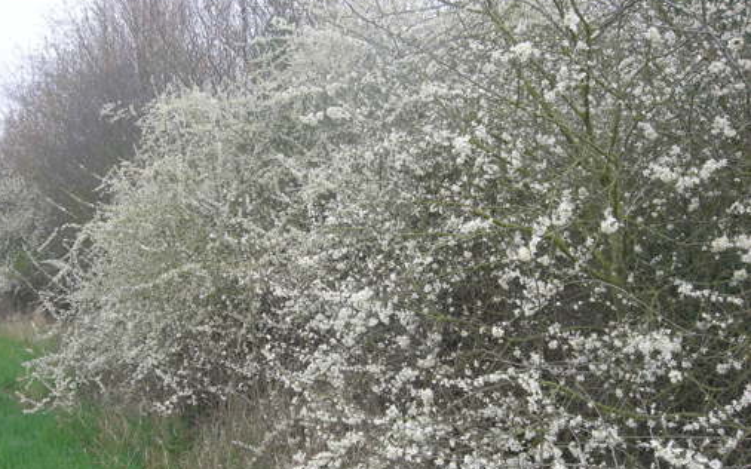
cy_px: 278
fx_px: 798
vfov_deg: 32.7
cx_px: 369
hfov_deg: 50.4
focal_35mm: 39
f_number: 4.3
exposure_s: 1/102
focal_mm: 7.5
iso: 64
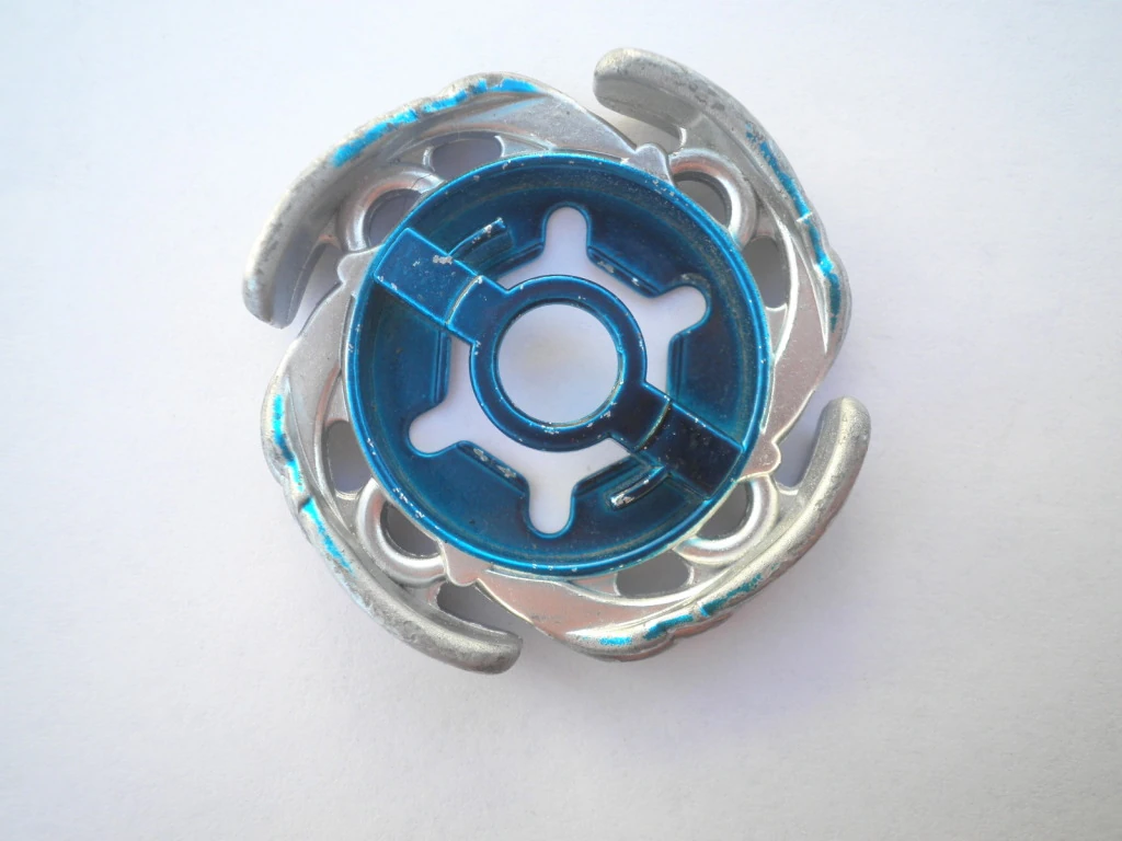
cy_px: 420
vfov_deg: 45.4
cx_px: 561
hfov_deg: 58.4
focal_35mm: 31
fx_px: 1005
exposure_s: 1/60
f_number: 2.8
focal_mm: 5.5
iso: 64
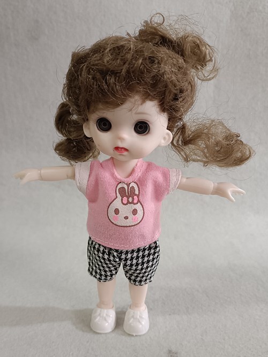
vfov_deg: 69.4
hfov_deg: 54.9
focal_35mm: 25
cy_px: 178
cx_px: 134
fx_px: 258
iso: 3481
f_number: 1.89
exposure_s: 1/33.3
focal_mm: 4.71
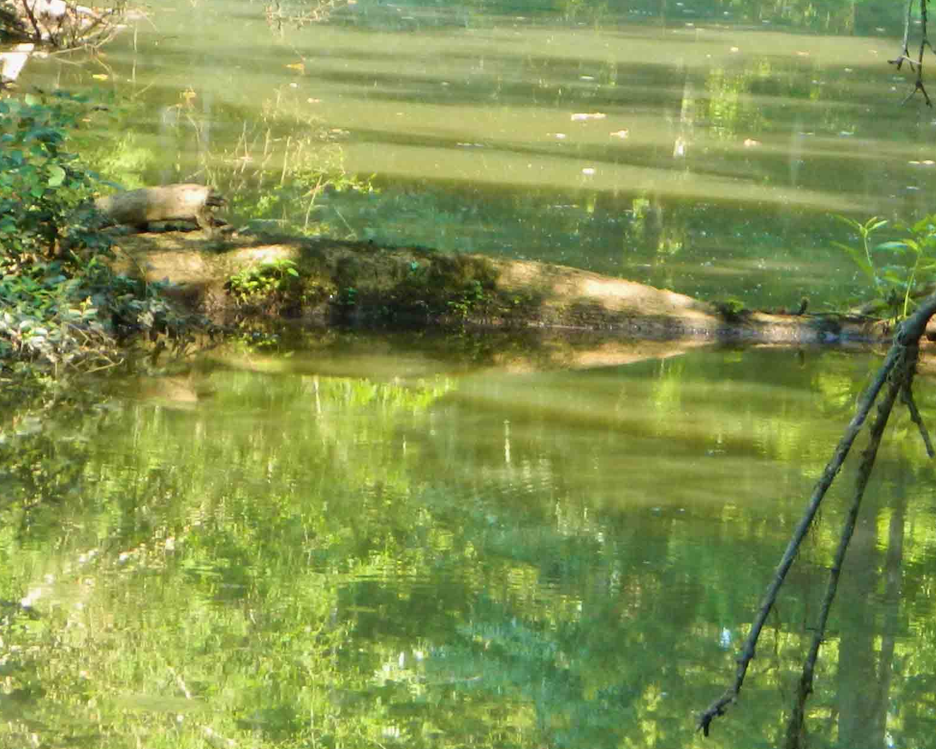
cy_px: 153
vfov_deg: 5.5
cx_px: 493
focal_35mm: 279
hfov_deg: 6.9
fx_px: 7727
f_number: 4.5
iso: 180
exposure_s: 1/60
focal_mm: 18.6
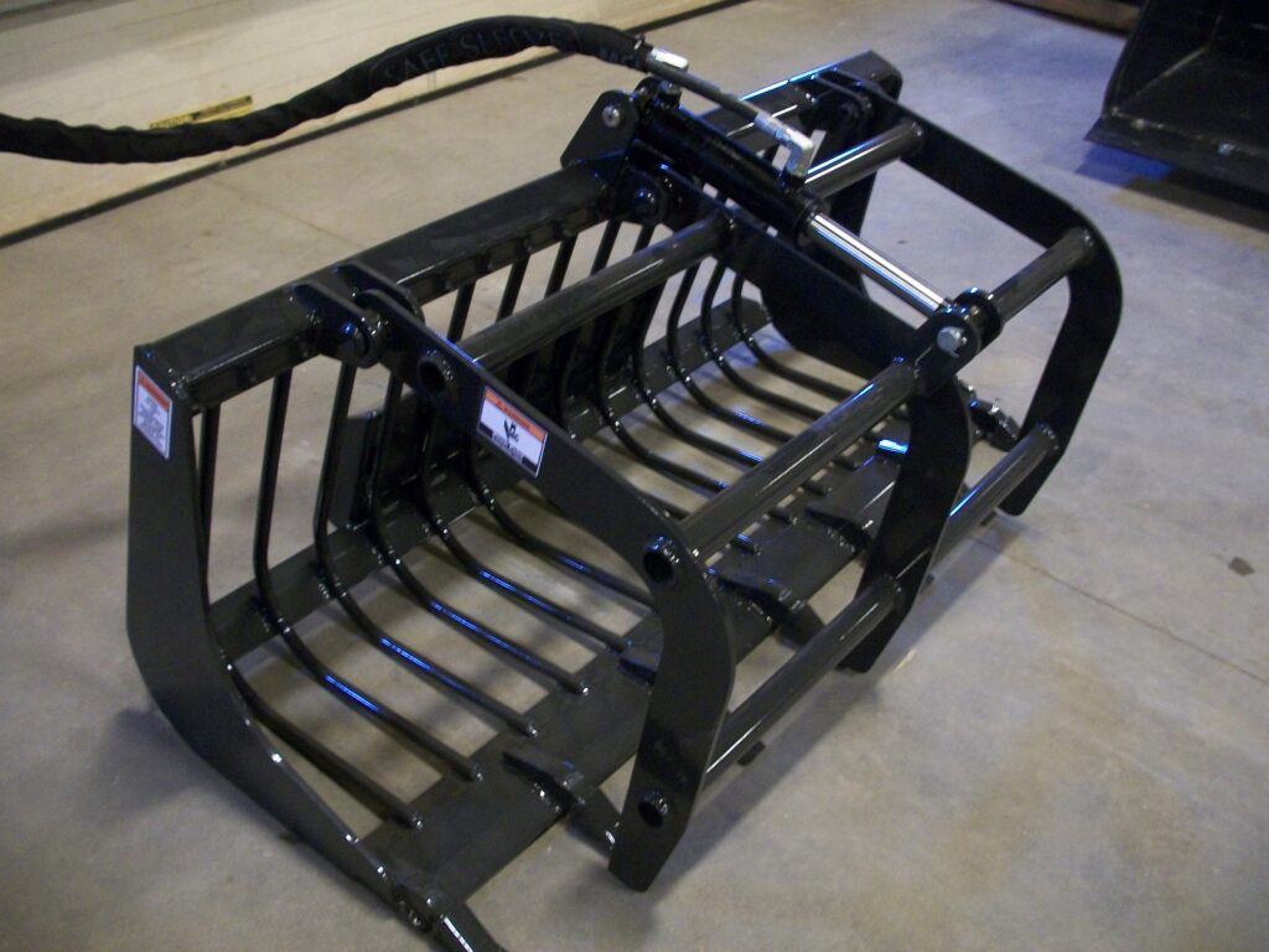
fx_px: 1283
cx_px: 634
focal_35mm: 35
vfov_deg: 40.7
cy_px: 476
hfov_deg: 52.6
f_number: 3.1
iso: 320
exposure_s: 1/8
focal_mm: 6.3
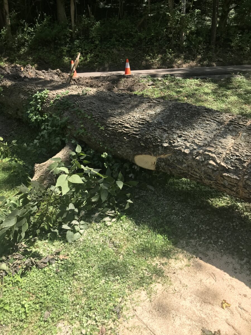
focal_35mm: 28
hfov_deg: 49.7
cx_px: 126
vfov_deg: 63.4
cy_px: 168
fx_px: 271
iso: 20
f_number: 1.8
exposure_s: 1/912
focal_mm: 3.99
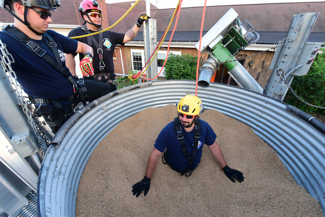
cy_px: 108
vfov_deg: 81.3
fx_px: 126
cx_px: 162
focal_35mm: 14
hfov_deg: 104.2
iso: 2000
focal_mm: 14
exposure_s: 1/160
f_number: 6.3
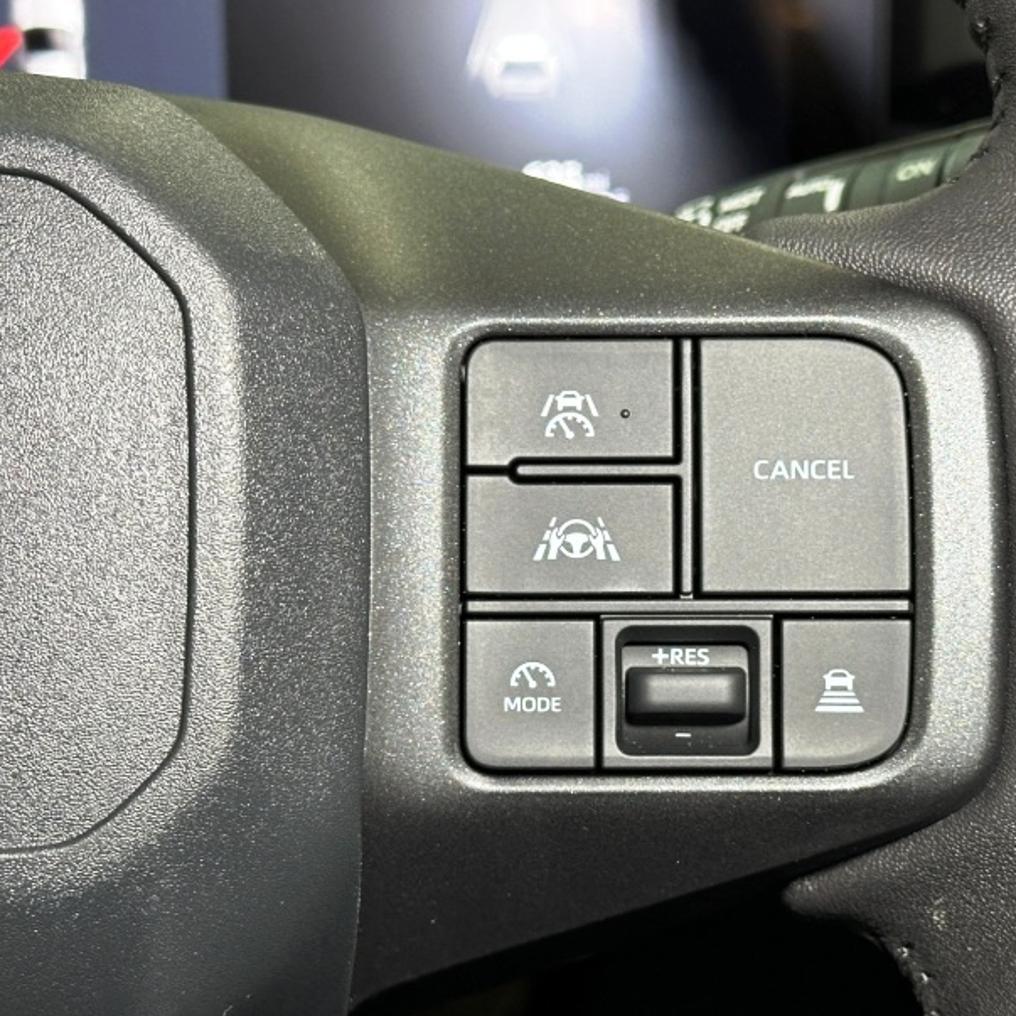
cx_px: 627
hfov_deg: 23.9
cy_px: 549
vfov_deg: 24.0
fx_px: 2391
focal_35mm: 72
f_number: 1.78
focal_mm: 6.86
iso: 320
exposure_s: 1/40
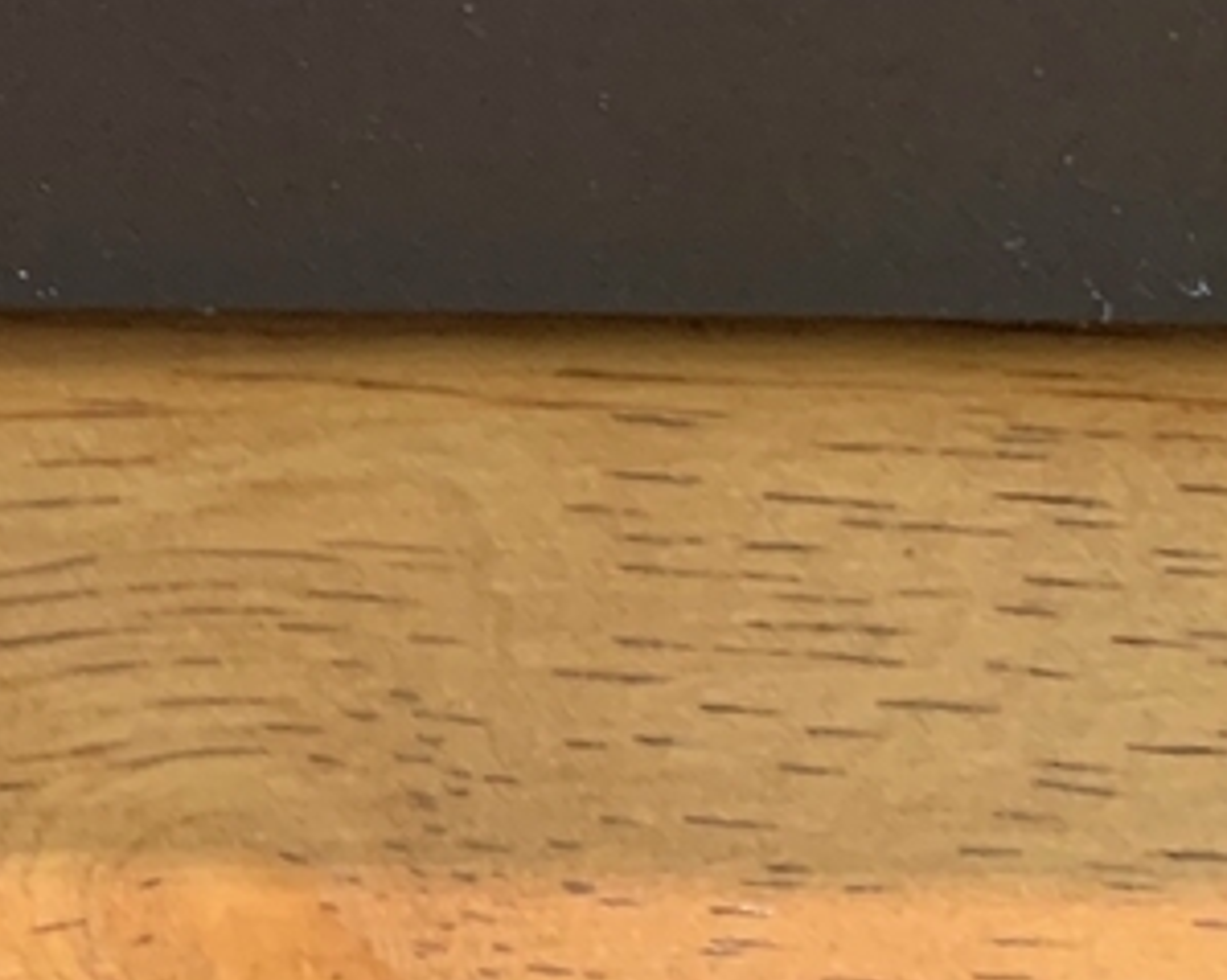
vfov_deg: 13.8
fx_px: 3703
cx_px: -936
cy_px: -648
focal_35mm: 102
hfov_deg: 16.1
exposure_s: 1/60
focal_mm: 4.25
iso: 250
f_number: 1.8
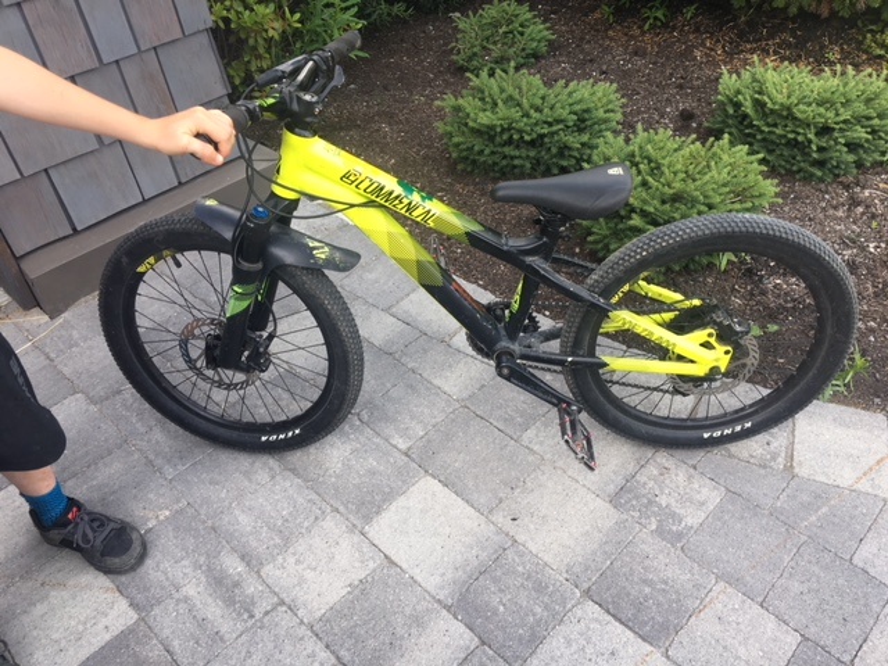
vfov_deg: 48.2
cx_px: 444
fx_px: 744
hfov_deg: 61.7
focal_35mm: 29
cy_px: 333
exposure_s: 1/120
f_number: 2.2
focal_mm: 4.15
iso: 25
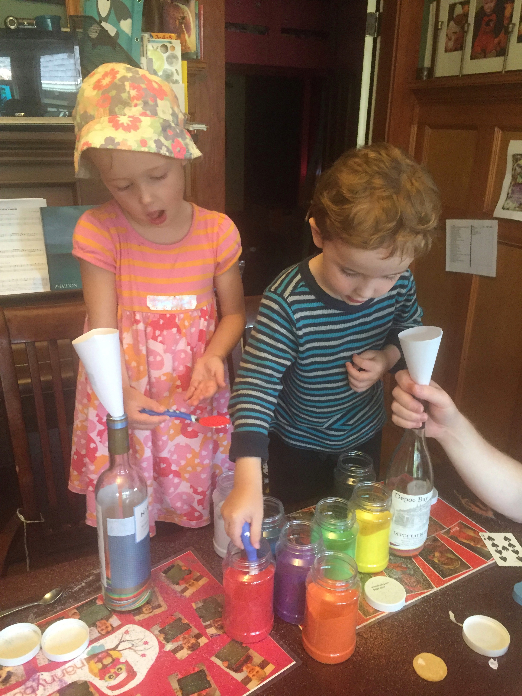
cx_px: 261
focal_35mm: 29
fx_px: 583
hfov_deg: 48.2
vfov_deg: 61.7
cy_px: 348
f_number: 2.2
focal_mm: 4.15
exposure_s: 1/30
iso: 250
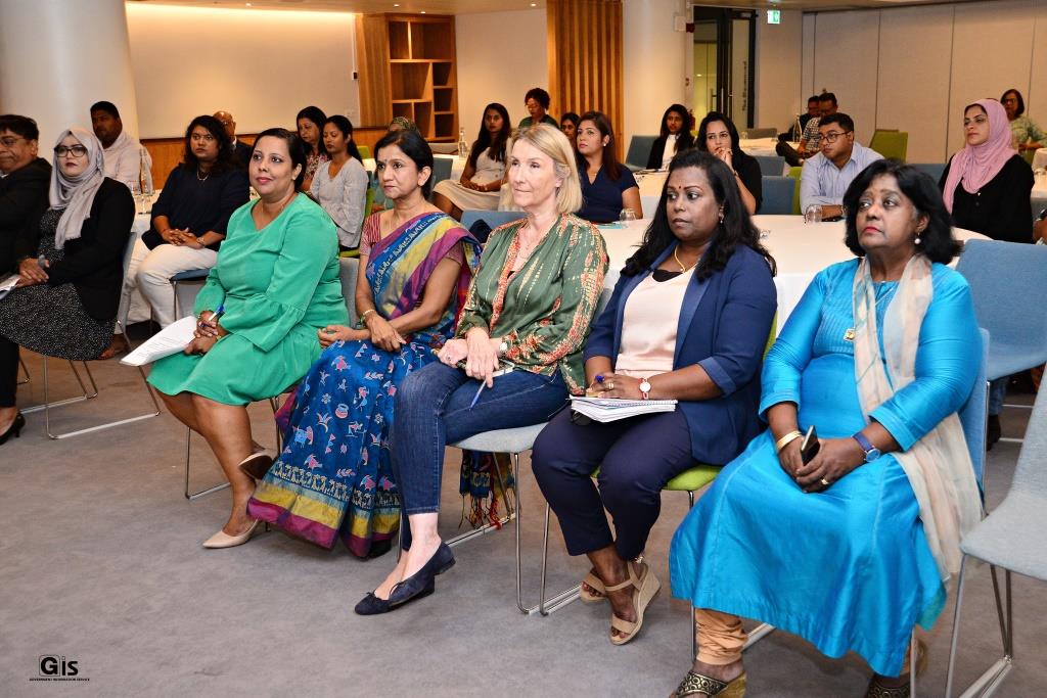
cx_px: 524
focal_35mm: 40
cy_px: 349
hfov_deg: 48.5
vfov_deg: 33.4
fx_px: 1163
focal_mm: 40
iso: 2500
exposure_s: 1/160
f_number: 5
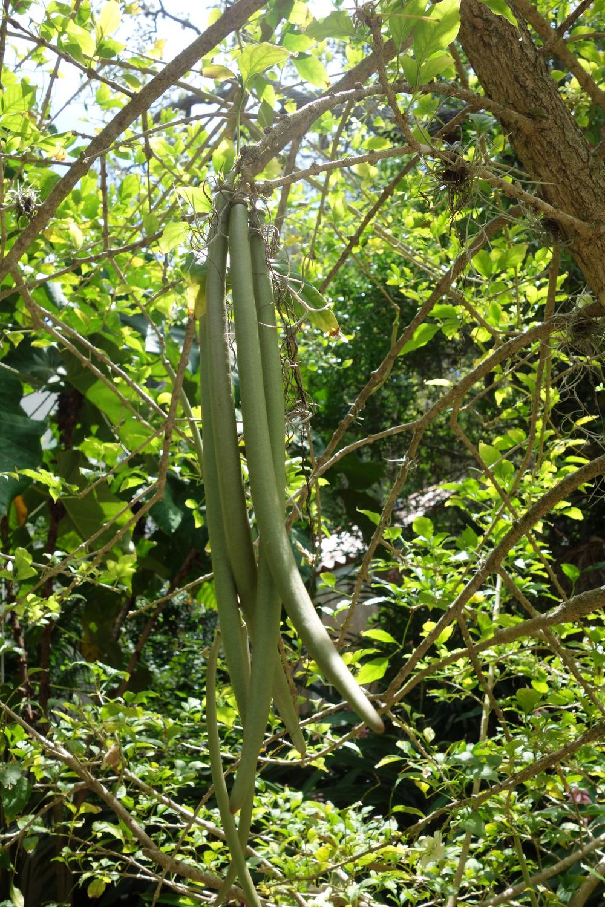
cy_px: 454
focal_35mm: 28
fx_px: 706
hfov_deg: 46.4
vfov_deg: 65.5
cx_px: 302
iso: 125
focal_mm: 10.4
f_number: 5.6
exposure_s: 1/160
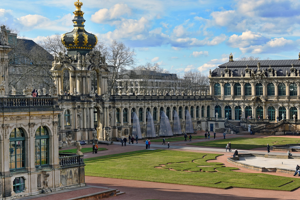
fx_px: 575
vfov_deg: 19.7
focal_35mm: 69
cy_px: 107
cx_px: 92
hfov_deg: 29.0
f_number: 7.1
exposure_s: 1/200
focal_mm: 48
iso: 100
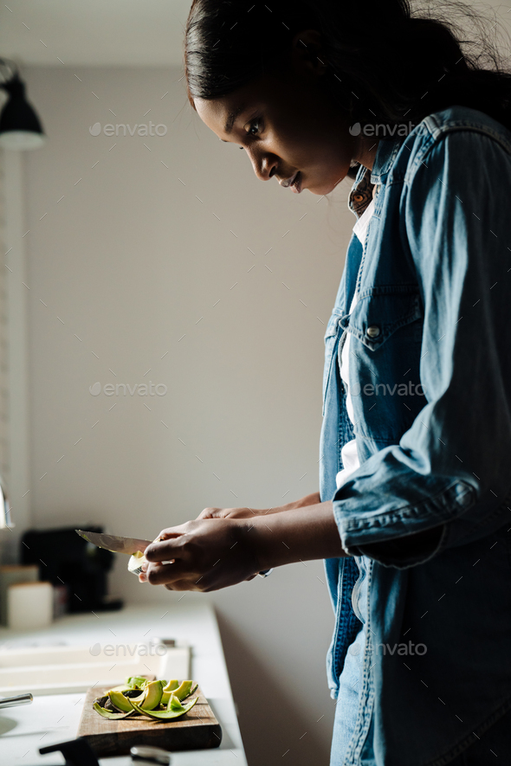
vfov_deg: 37.5
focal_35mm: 53
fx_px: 1128
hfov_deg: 25.5
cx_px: 256
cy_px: 383
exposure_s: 1/160
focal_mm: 53
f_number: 2.8
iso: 1250
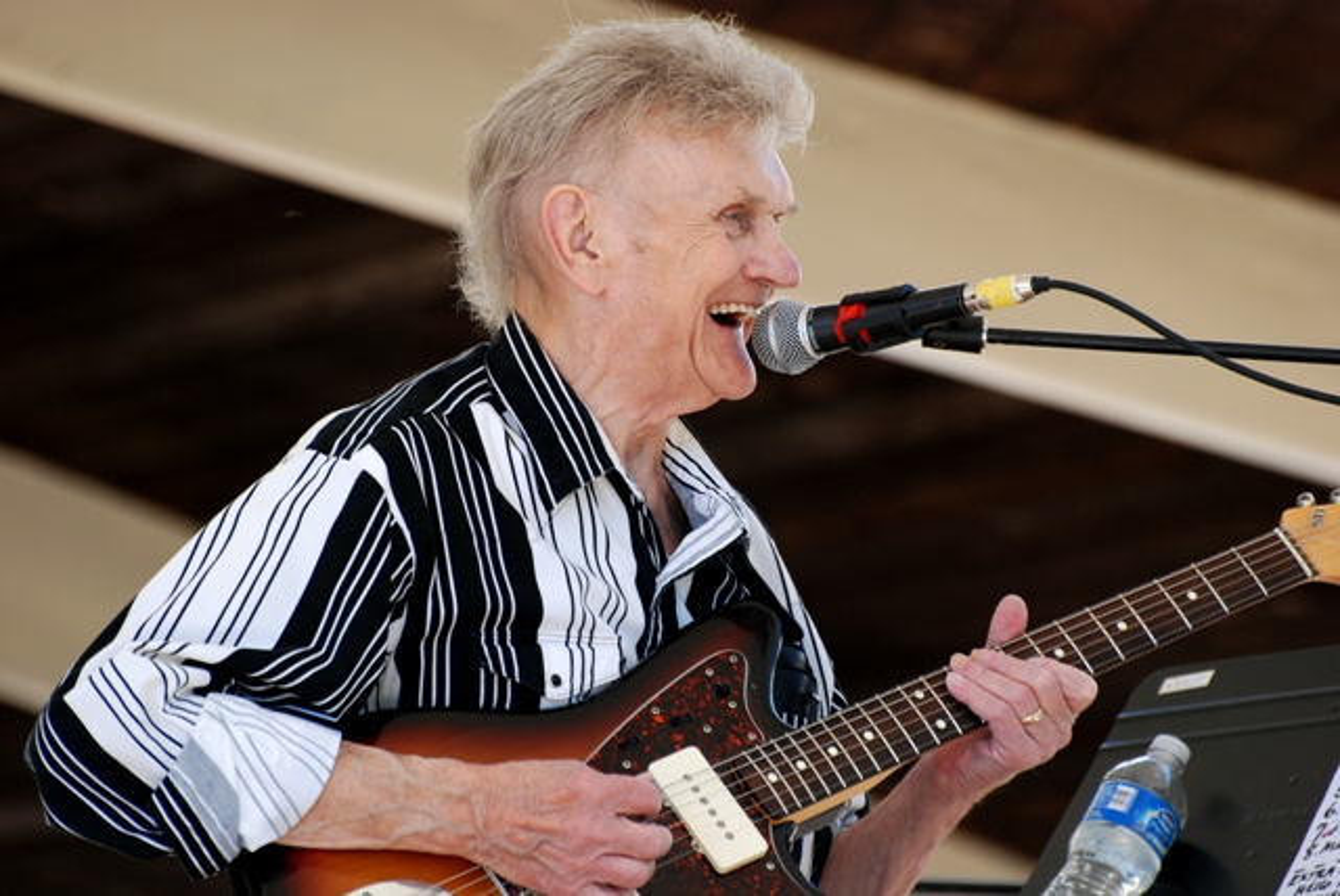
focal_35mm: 330
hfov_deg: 6.2
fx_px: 12294
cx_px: 670
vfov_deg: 4.2
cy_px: 448
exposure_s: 1/320
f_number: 5.6
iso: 400
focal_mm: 220
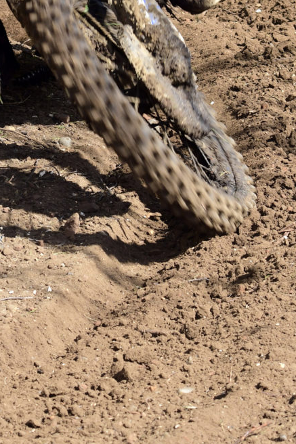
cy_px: -67
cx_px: -24
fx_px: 3035
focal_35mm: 246
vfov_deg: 8.3
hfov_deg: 5.6
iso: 250
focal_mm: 70
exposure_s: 1/320
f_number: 7.1
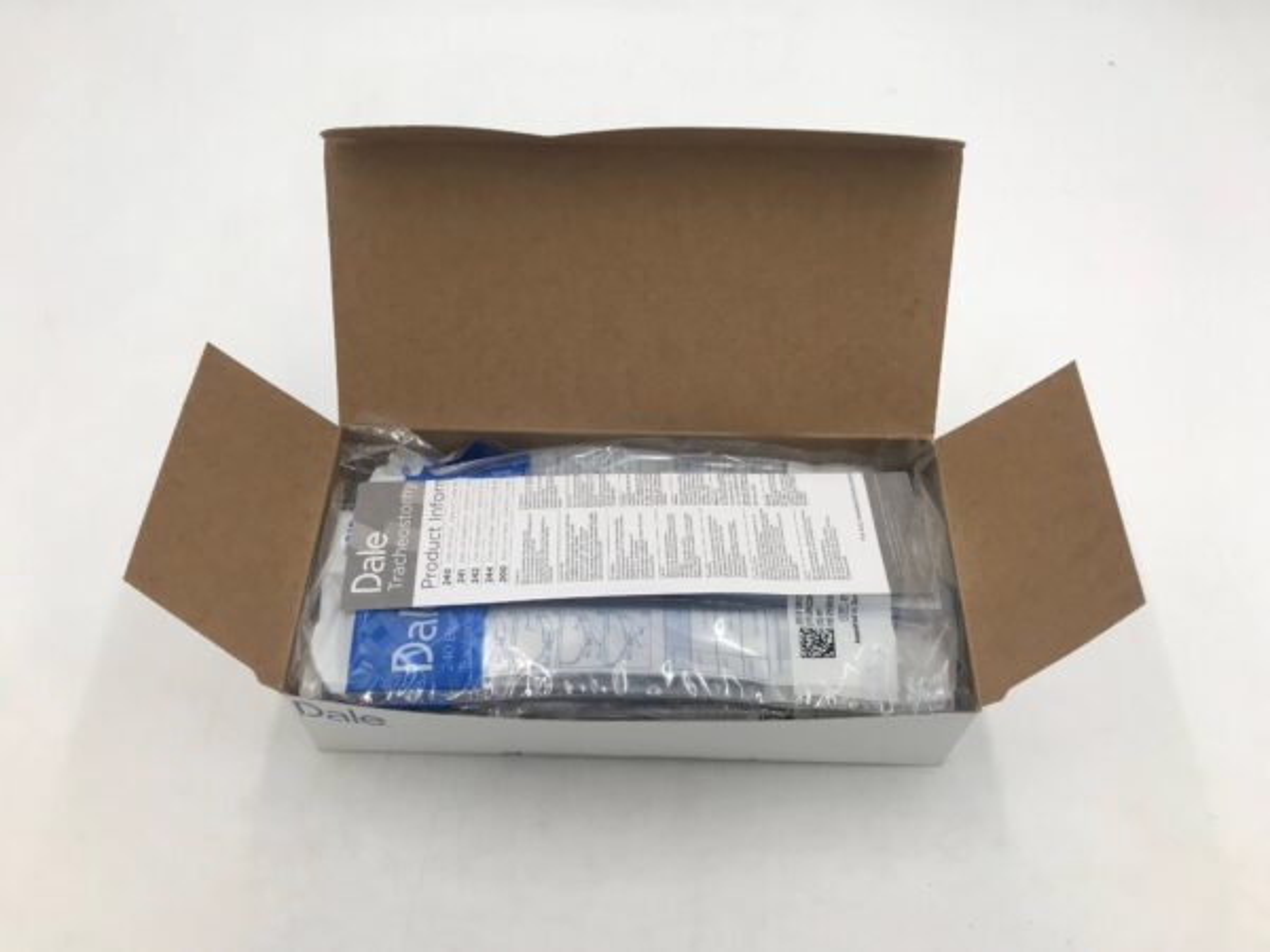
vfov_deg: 49.7
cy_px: 476
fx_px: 1027
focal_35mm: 28
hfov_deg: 63.4
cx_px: 635
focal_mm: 3.99
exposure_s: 1/120
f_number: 1.8
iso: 40
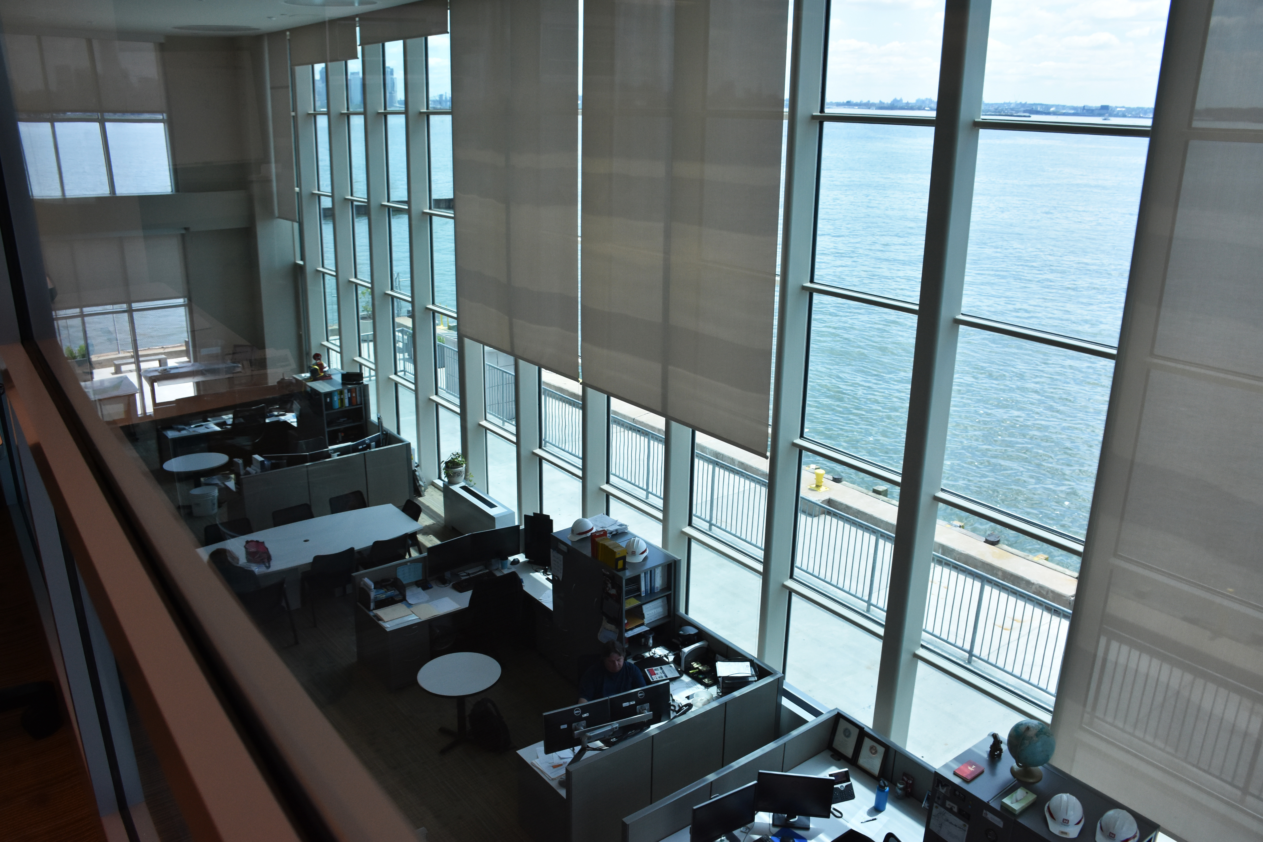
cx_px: 632
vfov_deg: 47.9
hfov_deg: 67.4
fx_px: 947
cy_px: 421
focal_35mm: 27
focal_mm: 18
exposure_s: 1/500
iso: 800
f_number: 8
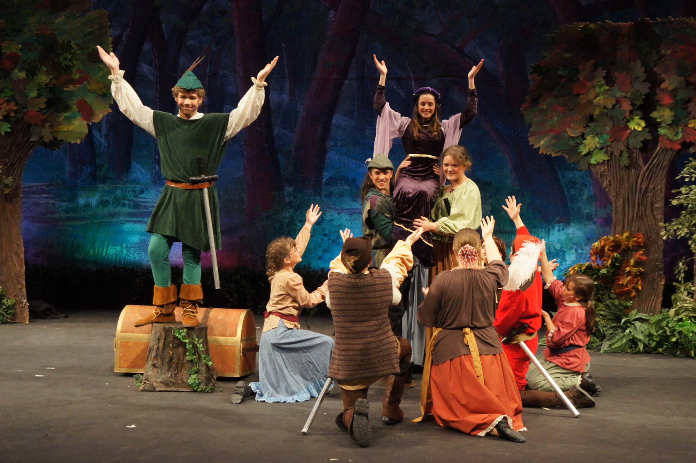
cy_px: 232
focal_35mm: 60
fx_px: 1159
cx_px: 348
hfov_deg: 33.4
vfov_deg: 22.6
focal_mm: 40
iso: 3200
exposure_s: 1/250
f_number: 4.5
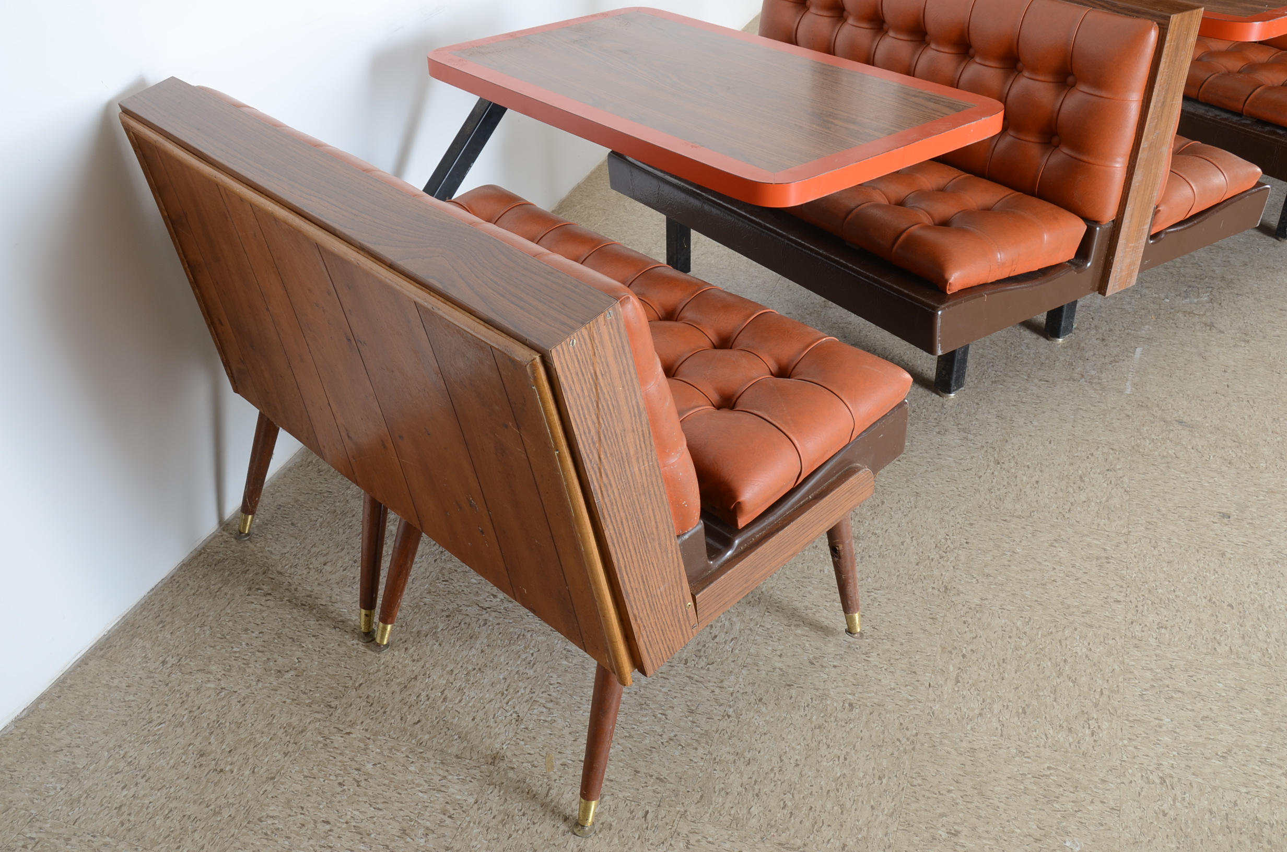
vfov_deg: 36.7
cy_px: 426
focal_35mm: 36
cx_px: 644
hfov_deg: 53.2
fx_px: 1284
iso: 125
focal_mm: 24
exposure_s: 1/125
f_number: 10
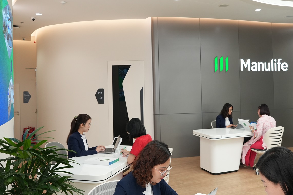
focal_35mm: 35
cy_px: 89
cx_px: 165
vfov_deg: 37.8
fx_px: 285
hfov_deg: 54.3
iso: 500
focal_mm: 16
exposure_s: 1/160
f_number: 4
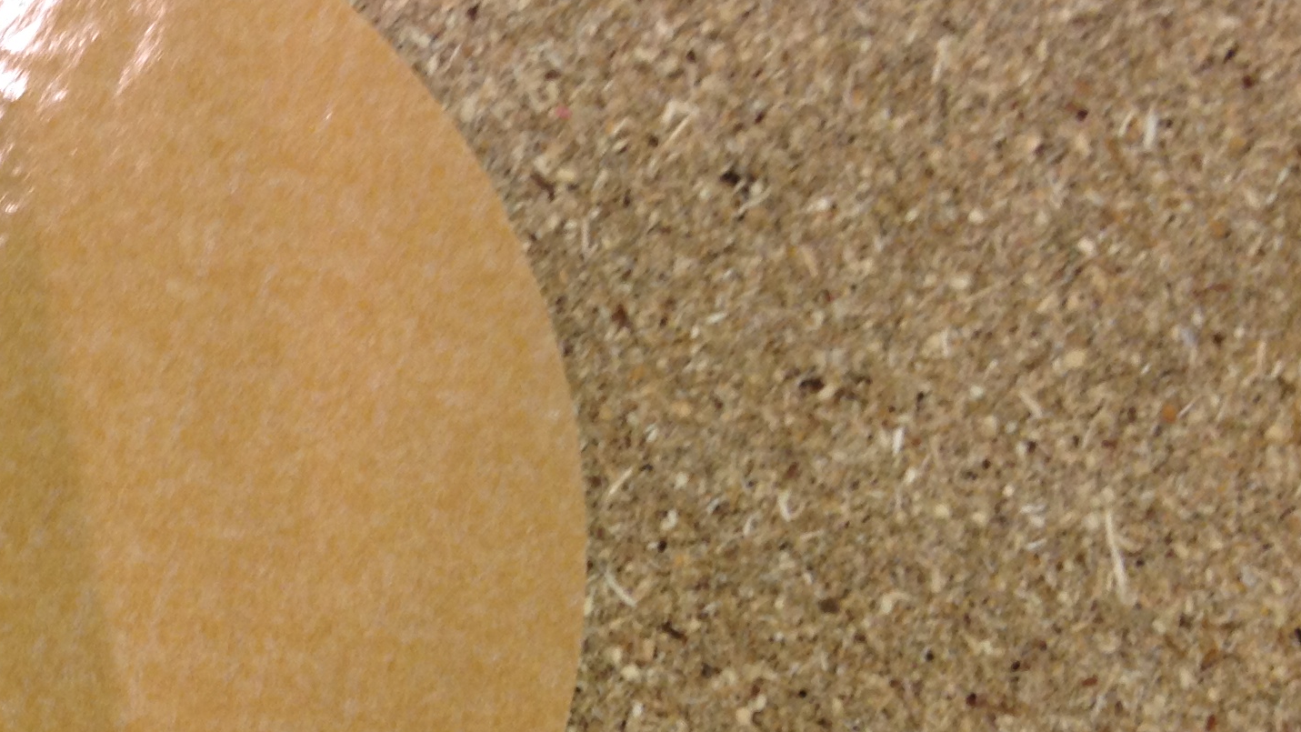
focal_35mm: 87
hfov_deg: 23.0
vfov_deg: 13.9
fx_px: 3001
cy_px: 544
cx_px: -143
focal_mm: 4.28
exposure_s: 1/20
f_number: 2.4
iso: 50
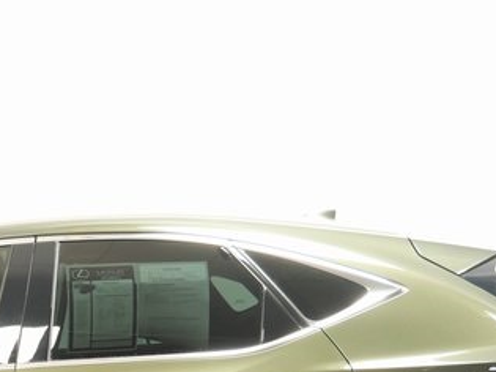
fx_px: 2048
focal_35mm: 143
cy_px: 522
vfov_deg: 10.1
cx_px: -90
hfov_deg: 13.5
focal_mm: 22
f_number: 4.5
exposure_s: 1/200
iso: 400
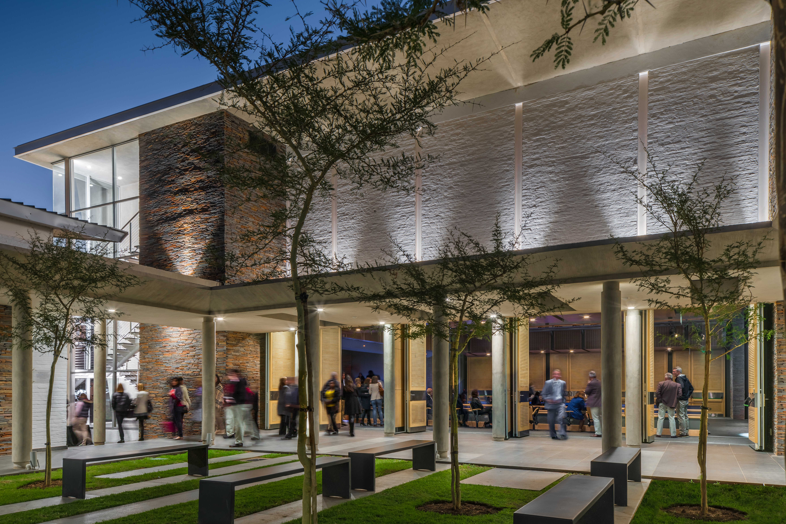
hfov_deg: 67.3
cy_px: 266
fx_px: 590
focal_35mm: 27
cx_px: 364
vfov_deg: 47.9
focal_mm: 24
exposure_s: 1/1.67
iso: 100
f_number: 11
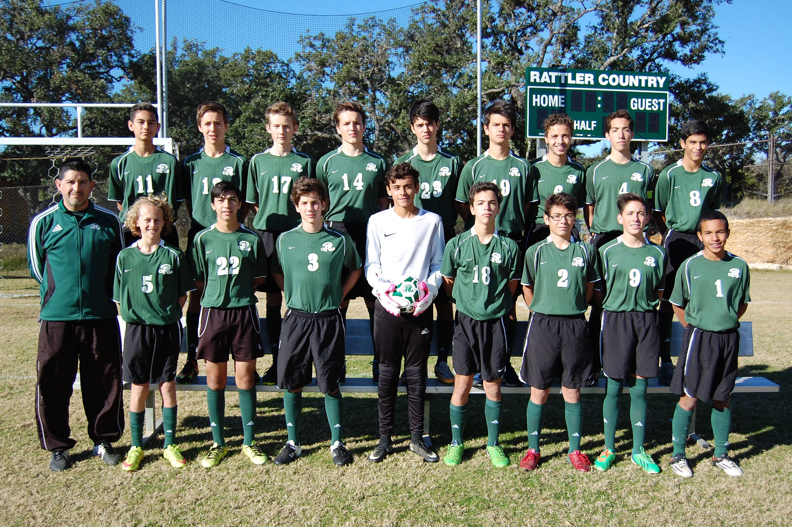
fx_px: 781
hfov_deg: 53.8
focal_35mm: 36
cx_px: 391
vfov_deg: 37.3
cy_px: 271
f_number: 4.5
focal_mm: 23
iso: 200
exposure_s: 1/1000
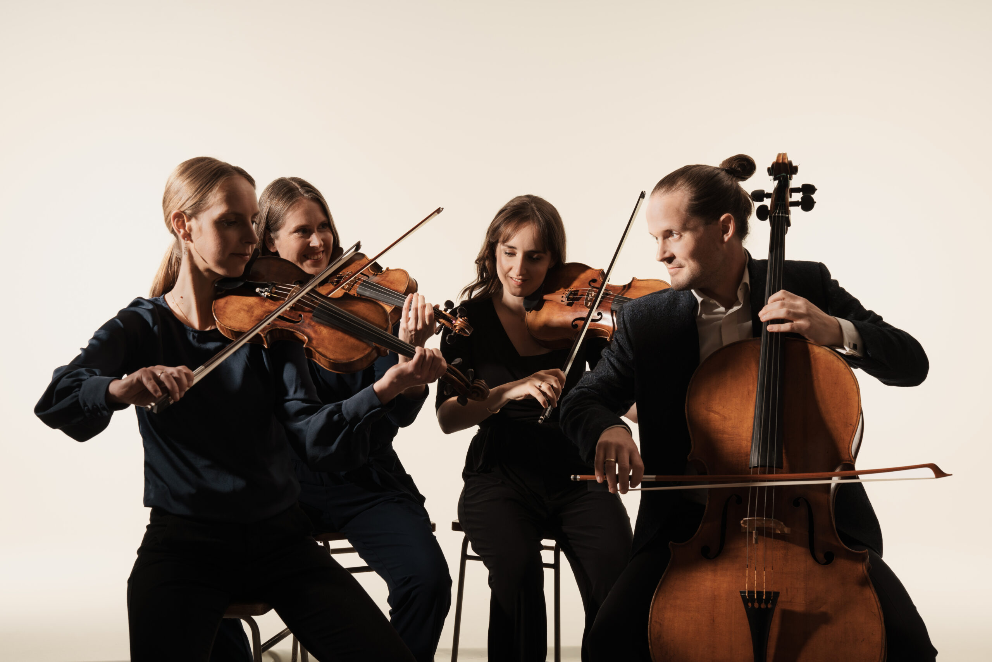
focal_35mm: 50
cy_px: 331
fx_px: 1378
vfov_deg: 27.0
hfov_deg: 39.6
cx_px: 496
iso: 125
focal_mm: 50
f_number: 8
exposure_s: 1/160
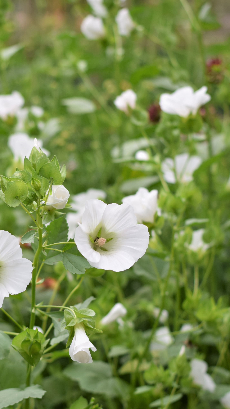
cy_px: 204
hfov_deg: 10.3
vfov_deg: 18.2
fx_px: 1279
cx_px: 59
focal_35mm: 118
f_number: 3.2
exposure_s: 1/1000
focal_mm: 50
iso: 160
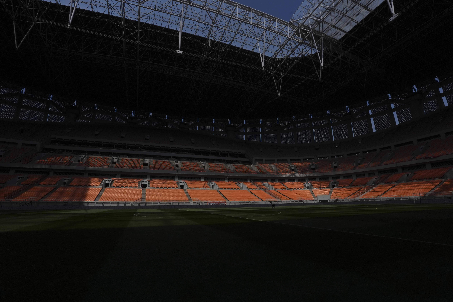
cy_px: 151
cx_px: 226
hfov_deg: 96.7
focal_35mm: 16
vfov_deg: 73.7
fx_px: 201
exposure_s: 1/800
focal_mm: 16
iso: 400
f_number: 22
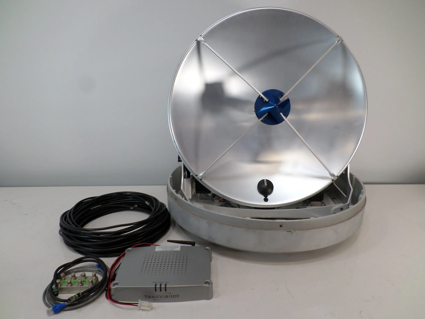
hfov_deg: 69.4
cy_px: 160
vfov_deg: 54.9
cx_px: 212
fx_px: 307
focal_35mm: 25
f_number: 2.5
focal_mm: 4.5
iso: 80
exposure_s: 1/90
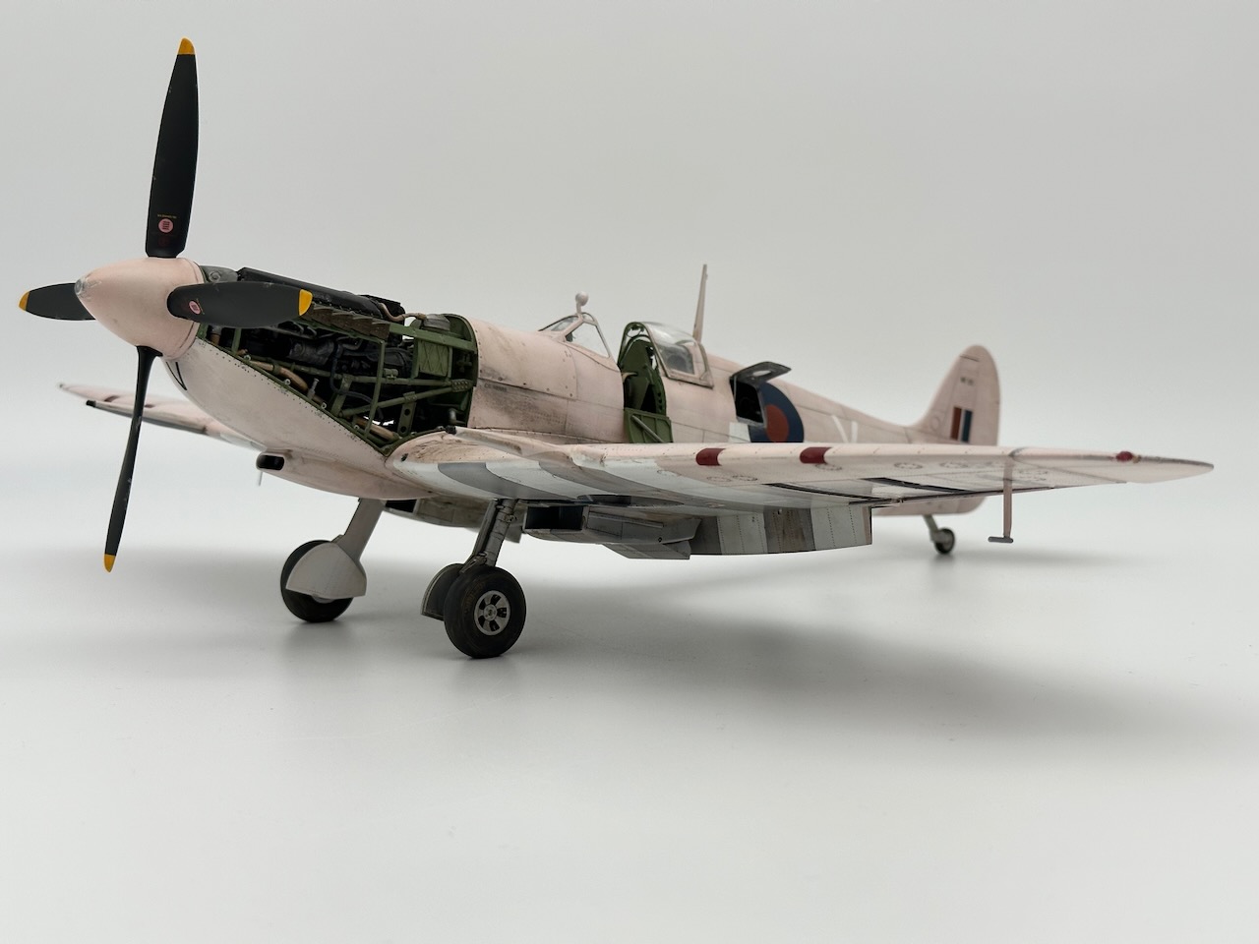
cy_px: 472
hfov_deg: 39.7
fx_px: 1746
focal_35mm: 48
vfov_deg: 30.3
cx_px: 630
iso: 64
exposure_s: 1/100
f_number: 1.78
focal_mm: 6.86
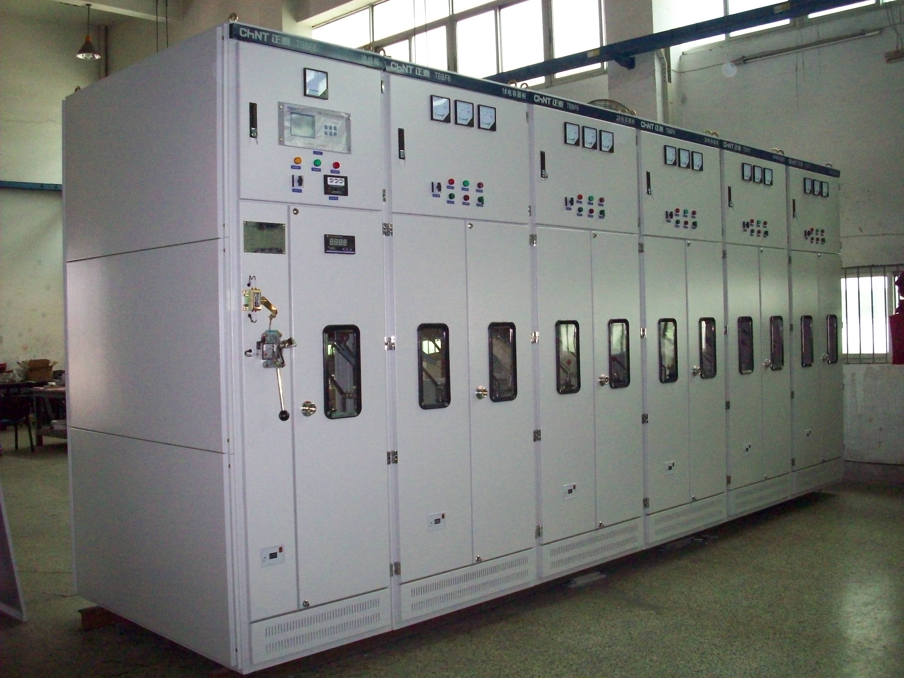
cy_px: 339
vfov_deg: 38.7
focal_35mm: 37
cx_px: 452
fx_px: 966
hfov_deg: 50.1
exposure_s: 1/128
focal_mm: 6.2
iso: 400
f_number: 2.8
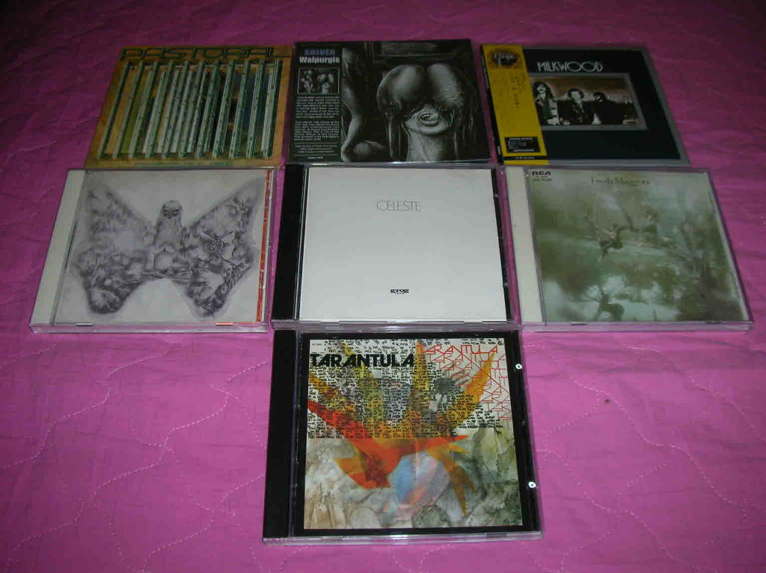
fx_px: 774
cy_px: 286
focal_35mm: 35
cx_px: 383
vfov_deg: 40.6
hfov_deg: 52.7
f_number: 3
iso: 50
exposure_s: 1/60.1
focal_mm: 5.8
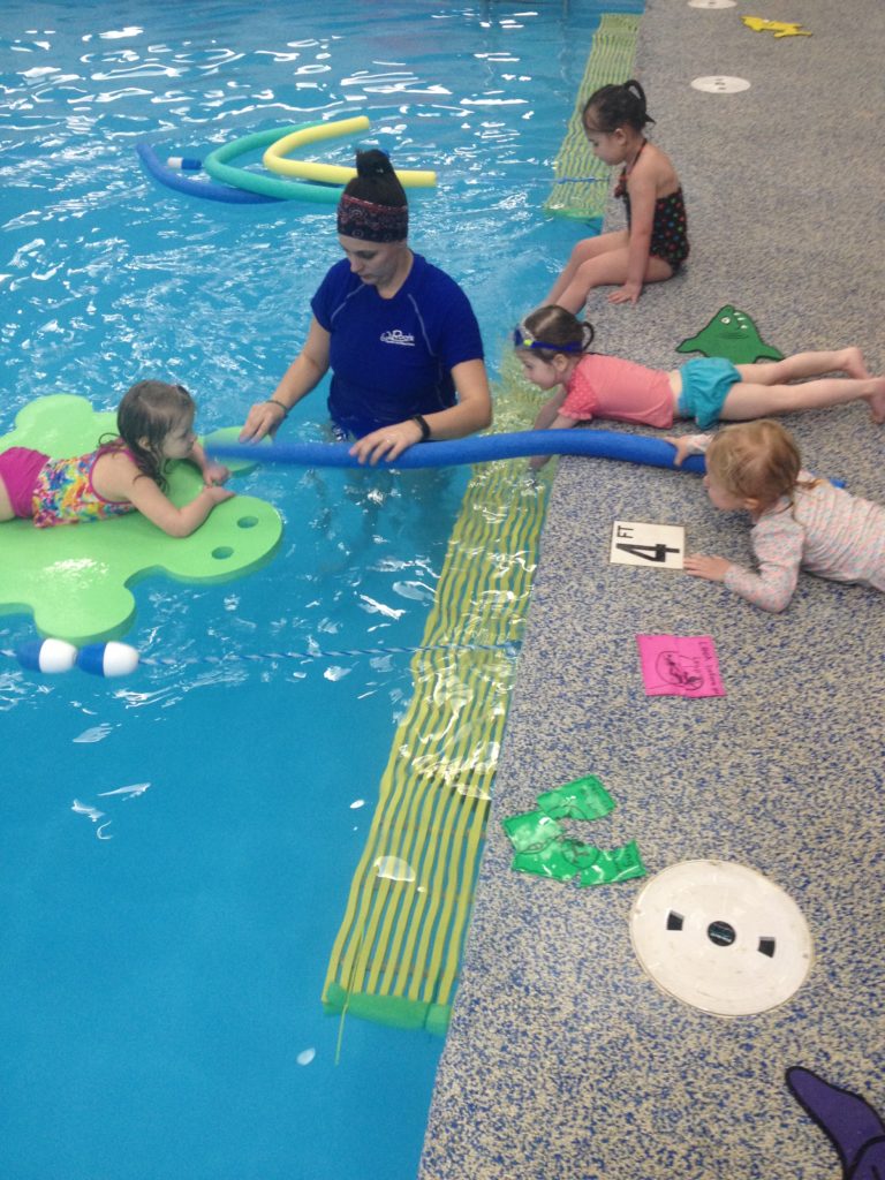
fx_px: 1193
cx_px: 442
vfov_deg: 52.6
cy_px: 590
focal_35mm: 35
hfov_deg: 40.7
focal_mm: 4.28
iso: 100
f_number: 2.4
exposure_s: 1/20
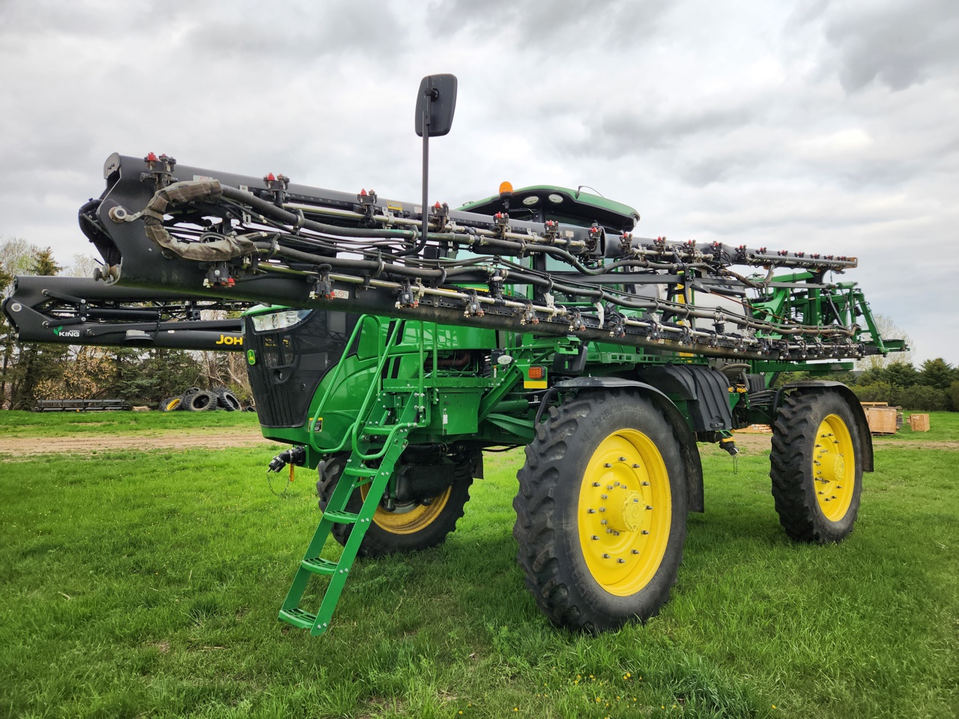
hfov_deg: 73.9
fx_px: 637
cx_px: 480
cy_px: 360
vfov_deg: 58.9
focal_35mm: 23
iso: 20
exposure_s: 1/430
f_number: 1.8
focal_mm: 5.4
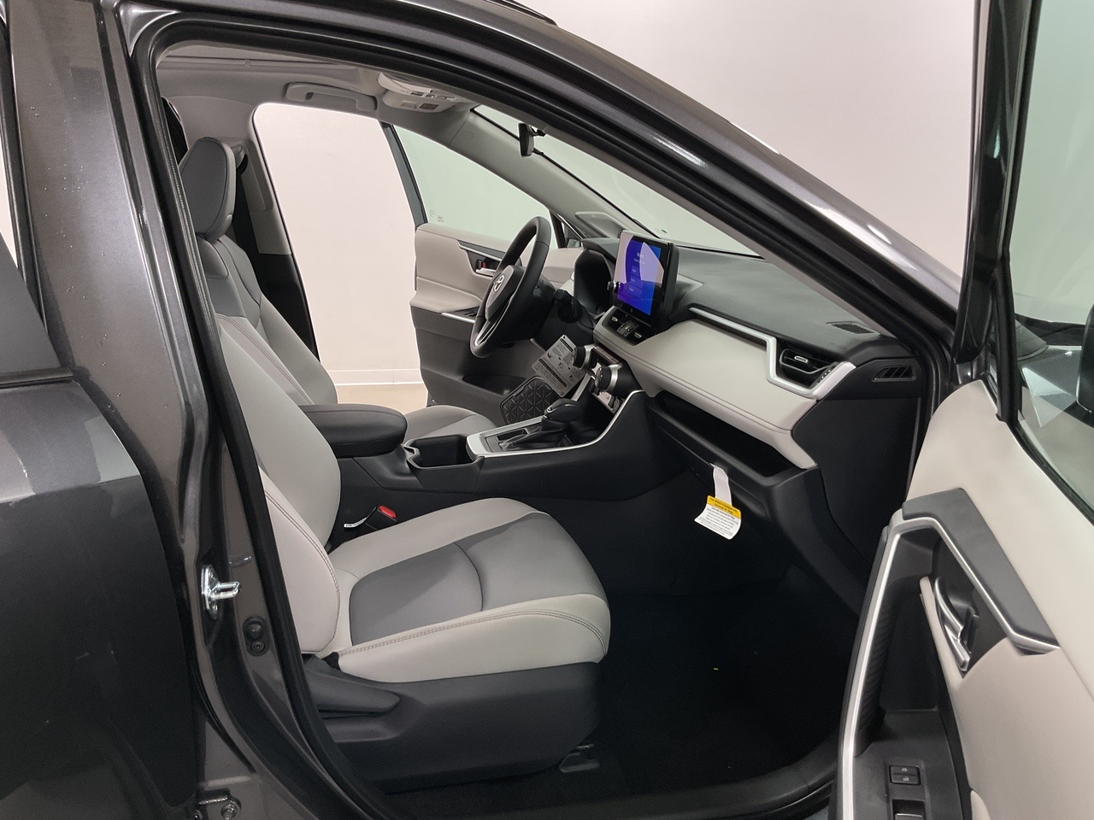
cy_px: 410
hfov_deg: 61.7
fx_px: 917
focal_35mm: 29
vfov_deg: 48.2
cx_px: 547
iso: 32
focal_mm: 3
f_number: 1.8
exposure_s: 1/120
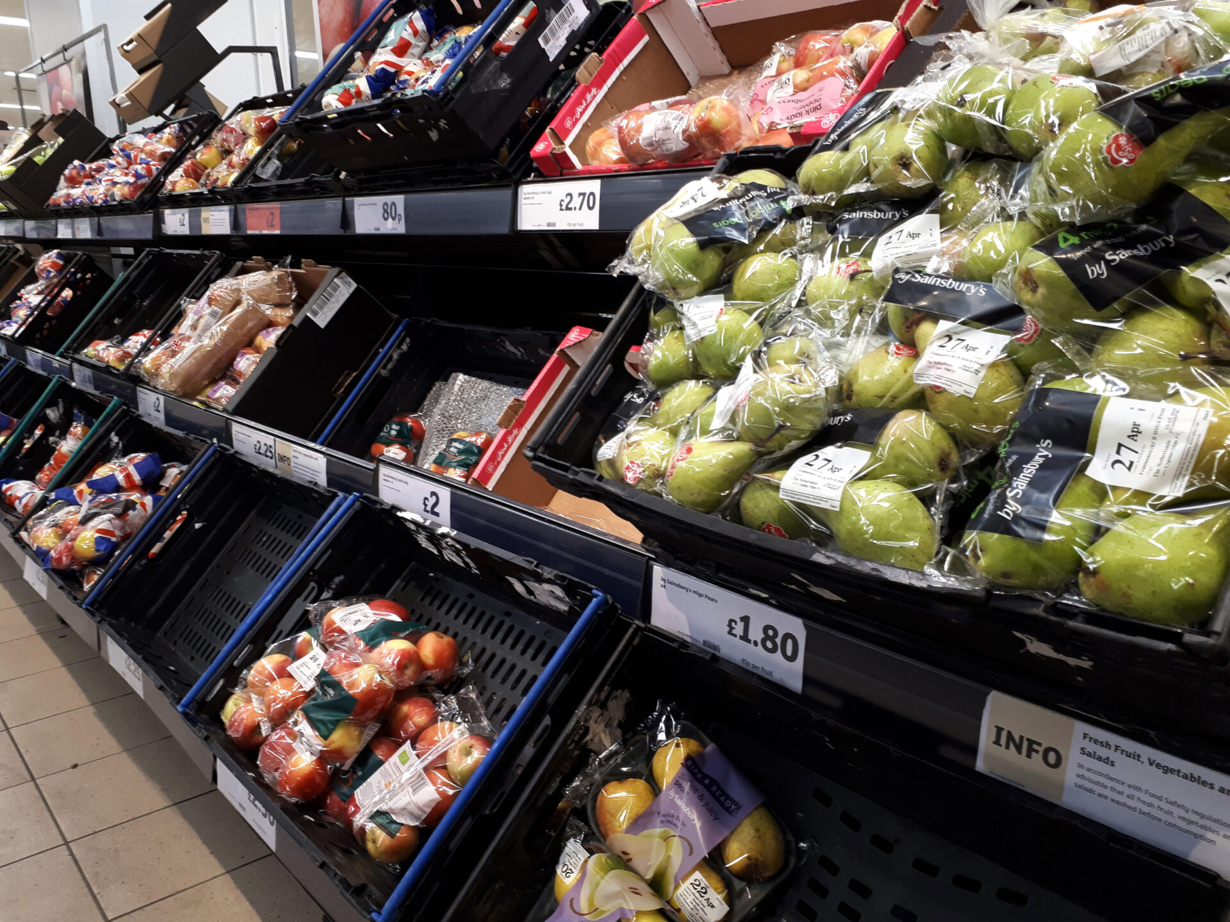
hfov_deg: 65.3
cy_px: 461
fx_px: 959
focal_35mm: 27
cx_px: 615
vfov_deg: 51.4
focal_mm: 3.6
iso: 125
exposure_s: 1/33
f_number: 1.9
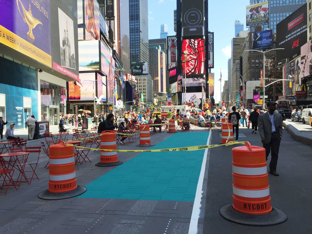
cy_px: 117
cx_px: 156
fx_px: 261
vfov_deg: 48.2
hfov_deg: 61.7
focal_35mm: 29
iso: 32
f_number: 2.2
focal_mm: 4.15
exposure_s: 1/648
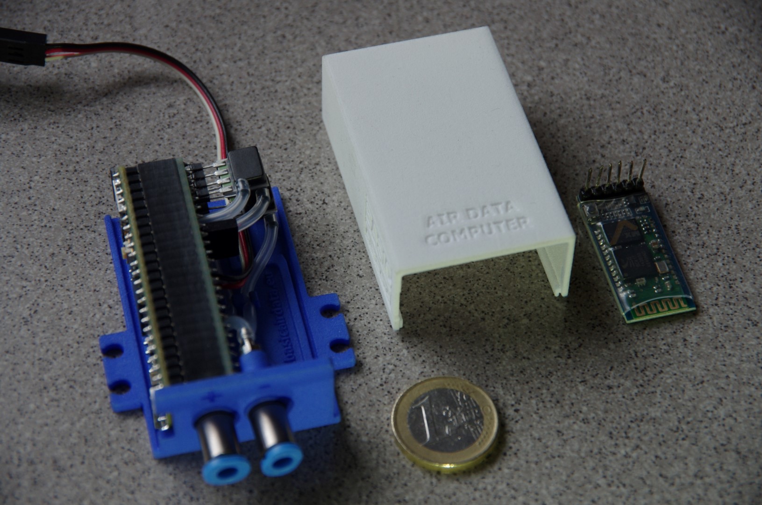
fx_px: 2154
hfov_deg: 20.1
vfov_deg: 13.4
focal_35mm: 102
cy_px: 252
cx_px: 381
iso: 400
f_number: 5.6
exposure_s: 1/40
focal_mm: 68
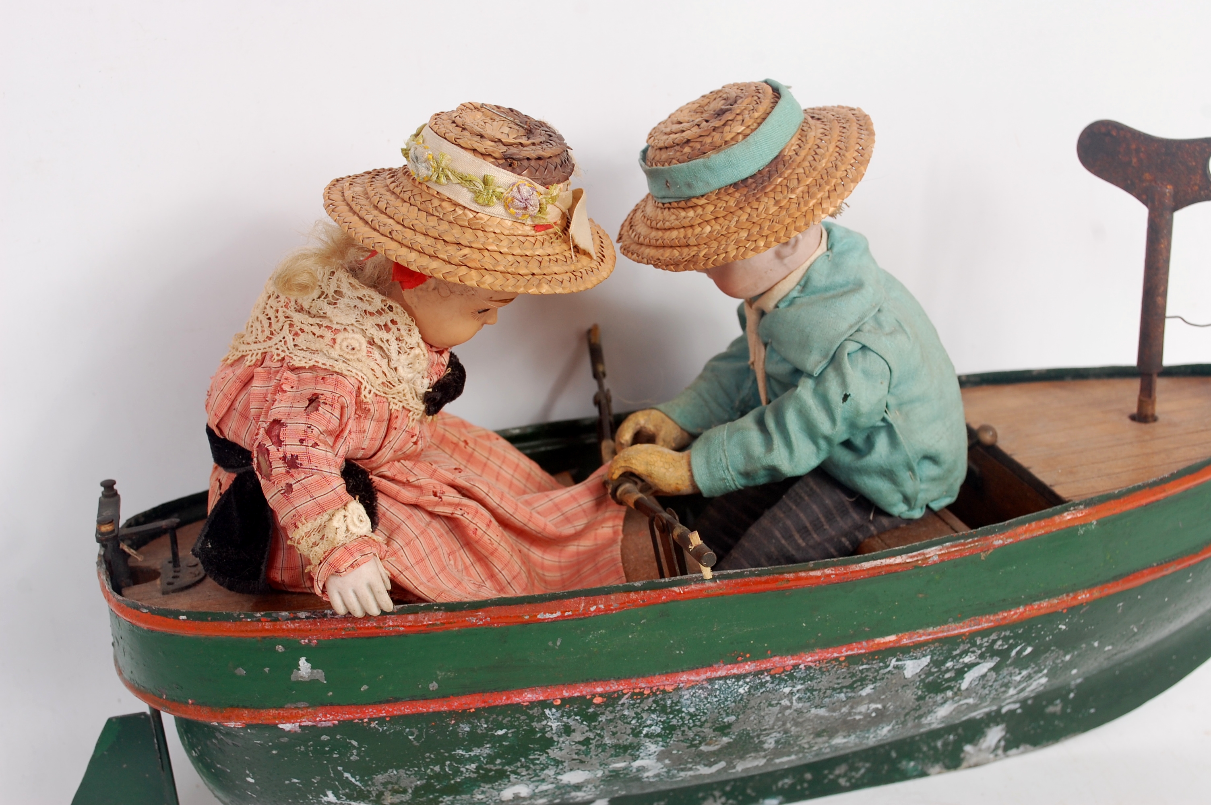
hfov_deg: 38.9
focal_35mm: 51
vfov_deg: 26.4
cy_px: 402
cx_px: 606
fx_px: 1714
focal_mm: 34
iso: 200
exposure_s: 1/125
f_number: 8
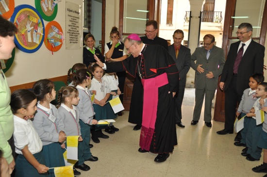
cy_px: 88
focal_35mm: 30
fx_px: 222
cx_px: 134
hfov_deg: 62.0
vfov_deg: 43.5
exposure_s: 1/100
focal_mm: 20
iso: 320
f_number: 3.5
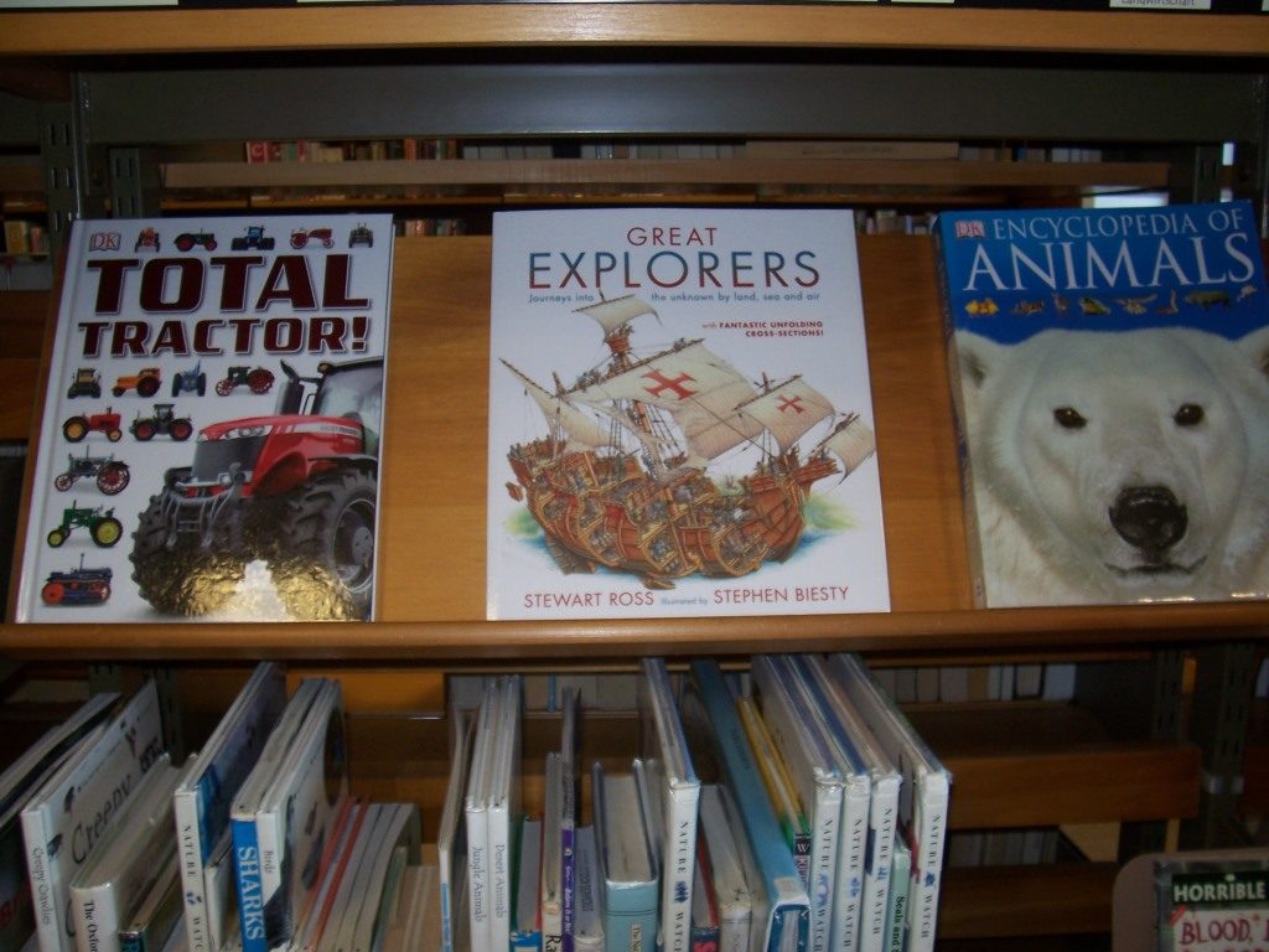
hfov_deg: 54.0
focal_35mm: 34
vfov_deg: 41.8
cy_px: 476
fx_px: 1246
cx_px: 634
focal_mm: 5.6
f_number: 2.7
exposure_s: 1/60
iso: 80
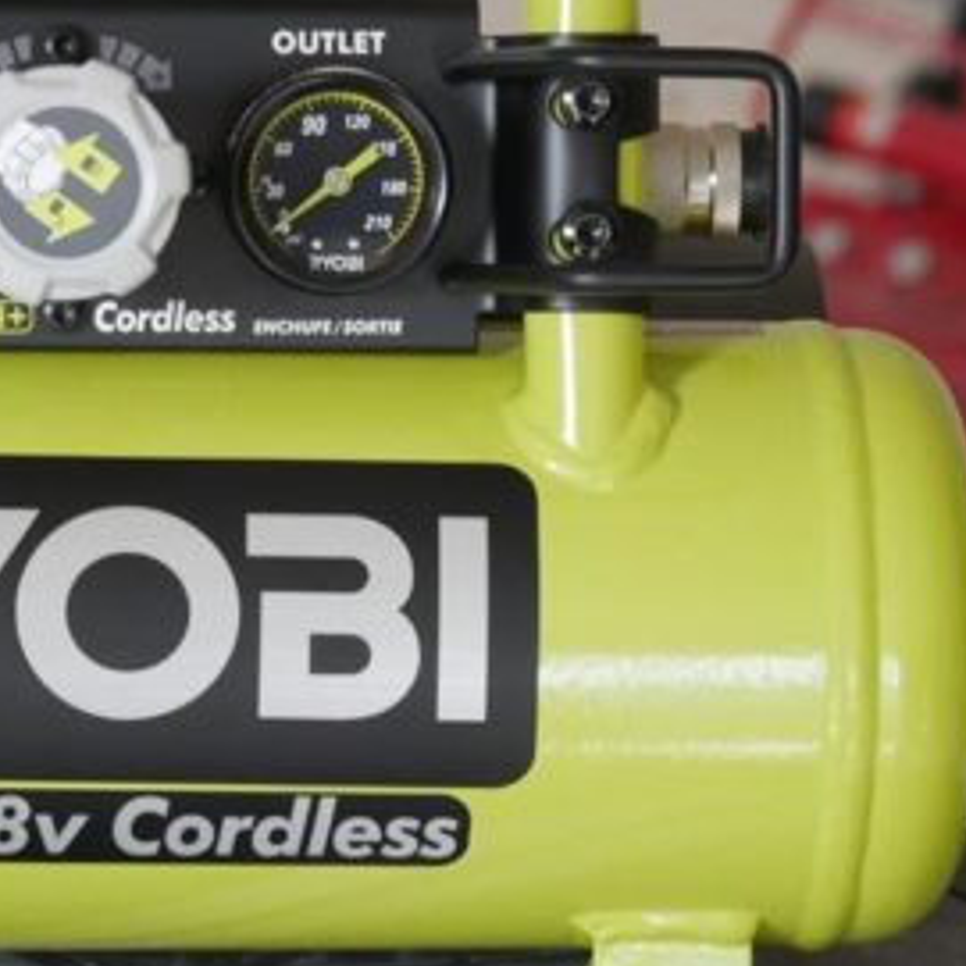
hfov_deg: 8.3
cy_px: 321
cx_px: 114
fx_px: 6599
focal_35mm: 209
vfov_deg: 8.4
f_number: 4.9
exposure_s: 1/100
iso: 1600
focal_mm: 46
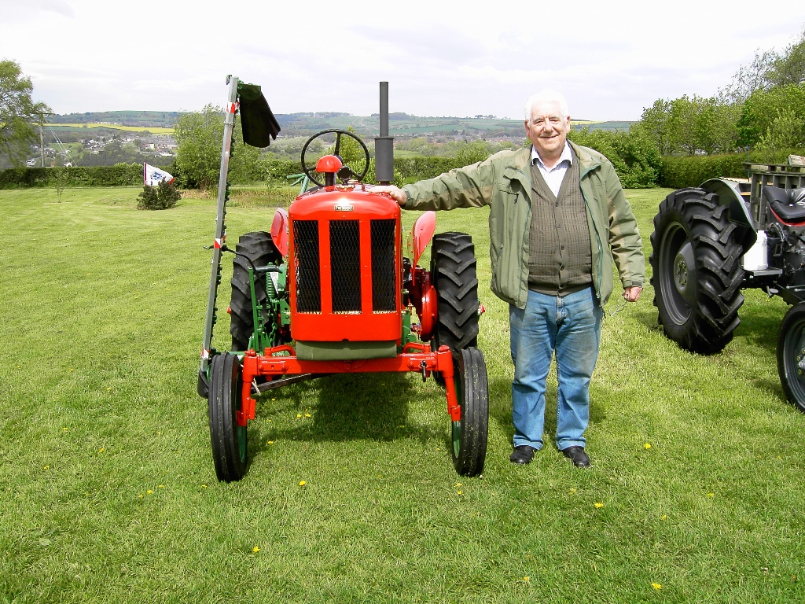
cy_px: 302
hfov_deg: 52.6
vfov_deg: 40.7
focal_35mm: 35
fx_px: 814
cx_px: 402
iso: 100
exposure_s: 1/250
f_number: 6.7
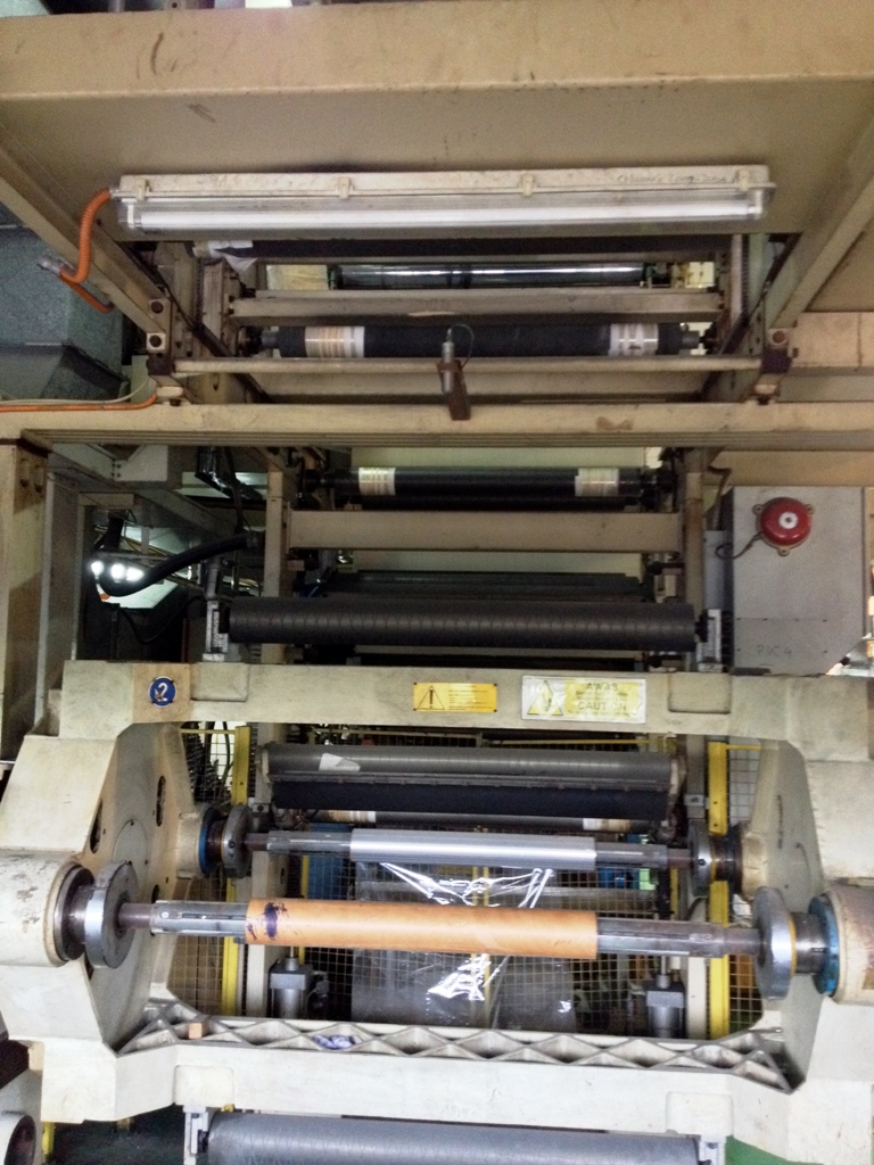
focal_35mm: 35
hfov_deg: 40.7
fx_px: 1178
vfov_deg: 52.6
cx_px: 437
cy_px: 582
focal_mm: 4.28
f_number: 2.4
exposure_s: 1/15
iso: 500
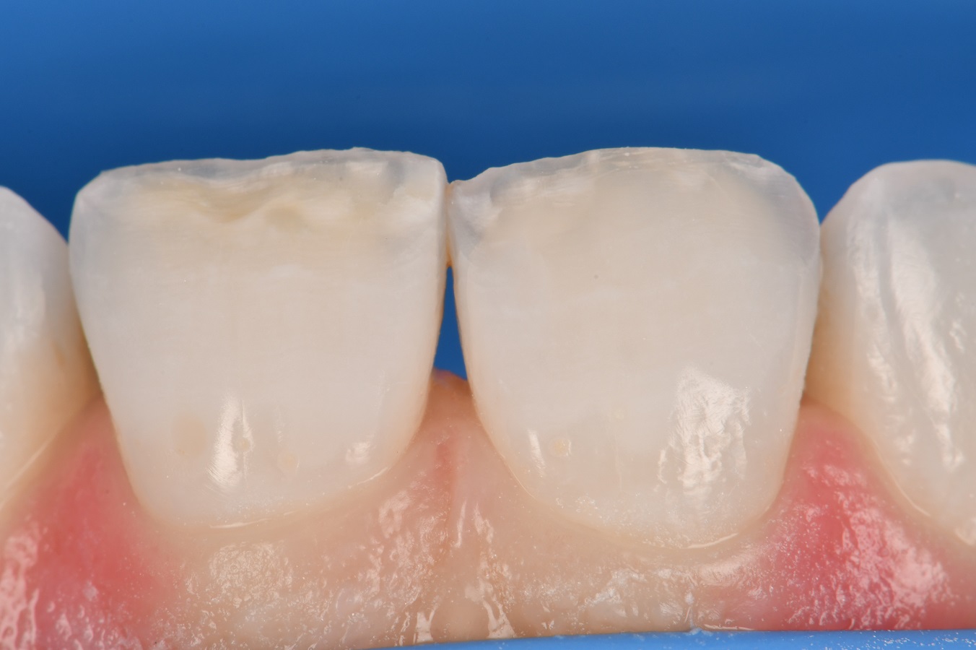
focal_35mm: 157
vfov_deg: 8.7
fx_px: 4254
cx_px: 488
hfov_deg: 13.1
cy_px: 325
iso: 200
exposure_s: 1/200
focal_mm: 105
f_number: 32
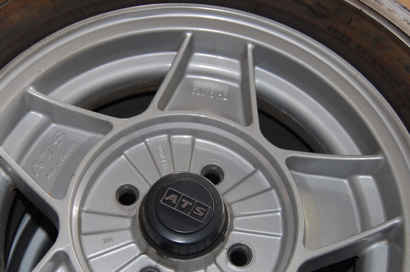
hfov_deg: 35.0
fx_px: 648
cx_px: 173
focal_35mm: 57
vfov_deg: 23.7
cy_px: 159
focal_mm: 26
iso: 400
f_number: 4.2
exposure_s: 1/60
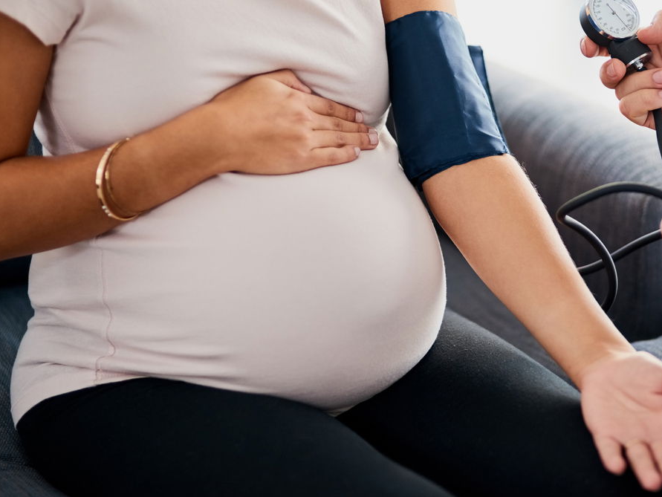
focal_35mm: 115
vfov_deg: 12.9
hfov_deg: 17.1
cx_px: 450
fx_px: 2200
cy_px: 198
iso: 200
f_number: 1.6
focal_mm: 85
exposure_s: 1/200
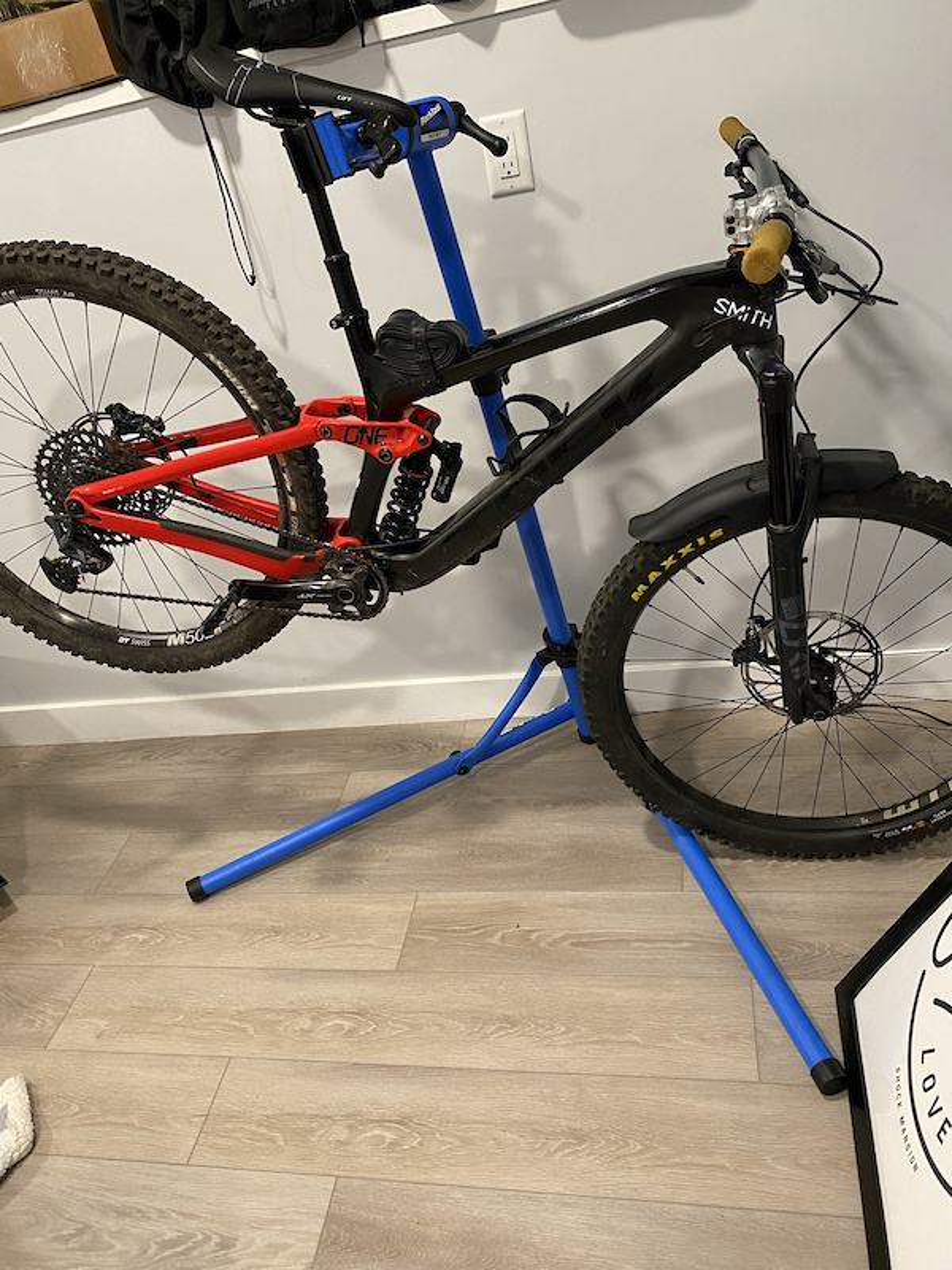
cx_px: 476
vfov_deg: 67.3
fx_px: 953
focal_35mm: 26
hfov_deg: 53.1
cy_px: 635
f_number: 1.8
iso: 400
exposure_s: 1/60
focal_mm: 4.25
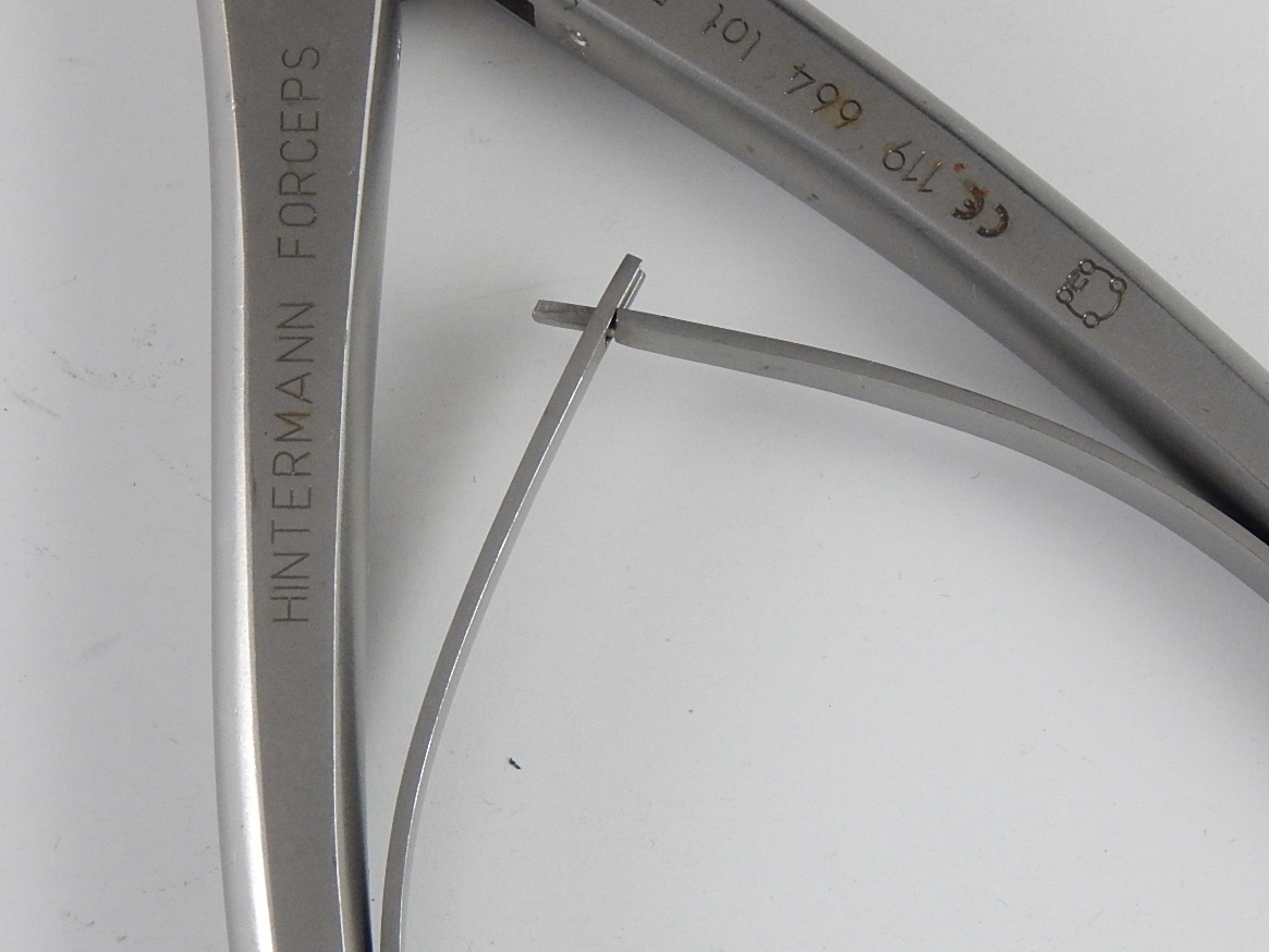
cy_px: 583
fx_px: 3776
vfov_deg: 14.4
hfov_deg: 19.1
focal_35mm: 103
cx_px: 678
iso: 400
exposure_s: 1/125
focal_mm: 13.5
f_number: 4.2
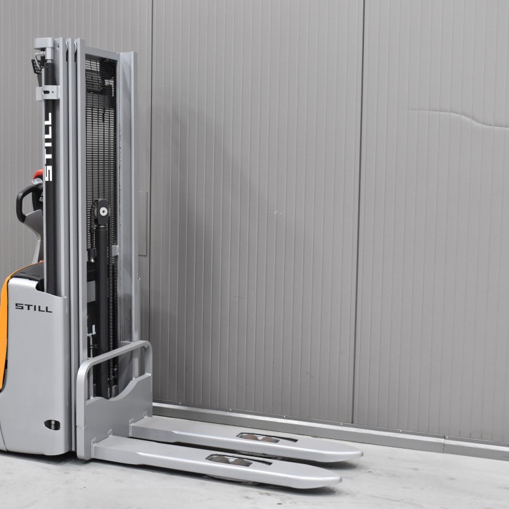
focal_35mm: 54
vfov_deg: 31.6
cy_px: 253
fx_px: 898
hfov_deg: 31.3
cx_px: 161
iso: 1600
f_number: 6.3
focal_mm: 28
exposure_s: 1/30
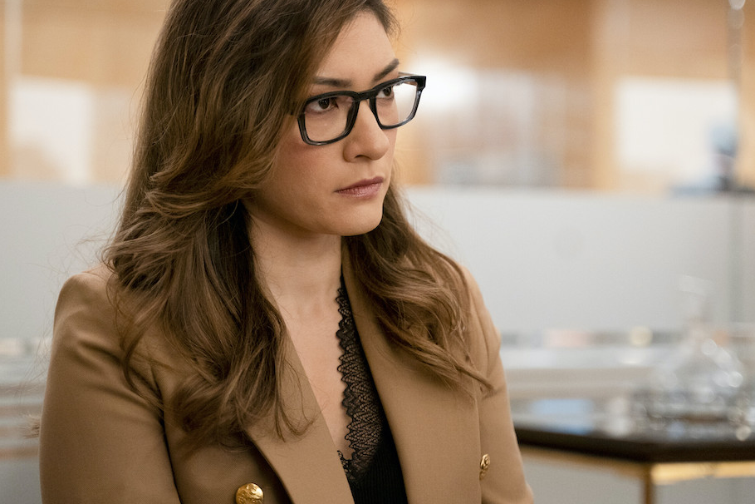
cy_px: 191
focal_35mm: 99
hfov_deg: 20.6
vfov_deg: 13.8
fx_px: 2076
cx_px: 417
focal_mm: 75
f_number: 2.8
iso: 3200
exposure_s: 1/200
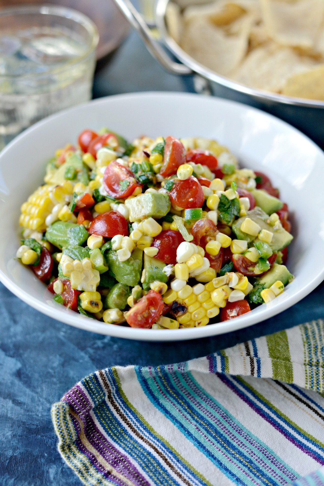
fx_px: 674
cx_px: 162
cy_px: 243
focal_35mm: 50
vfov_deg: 39.6
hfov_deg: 27.0
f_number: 3.2
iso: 720
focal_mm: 50
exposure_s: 1/500
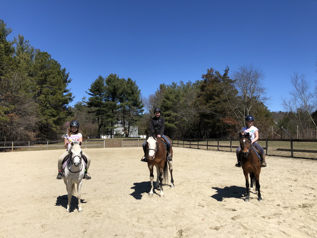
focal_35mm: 28
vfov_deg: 49.7
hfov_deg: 63.4
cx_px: 158
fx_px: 256
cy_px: 119
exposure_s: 1/2183
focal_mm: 3.99
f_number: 1.8
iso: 20
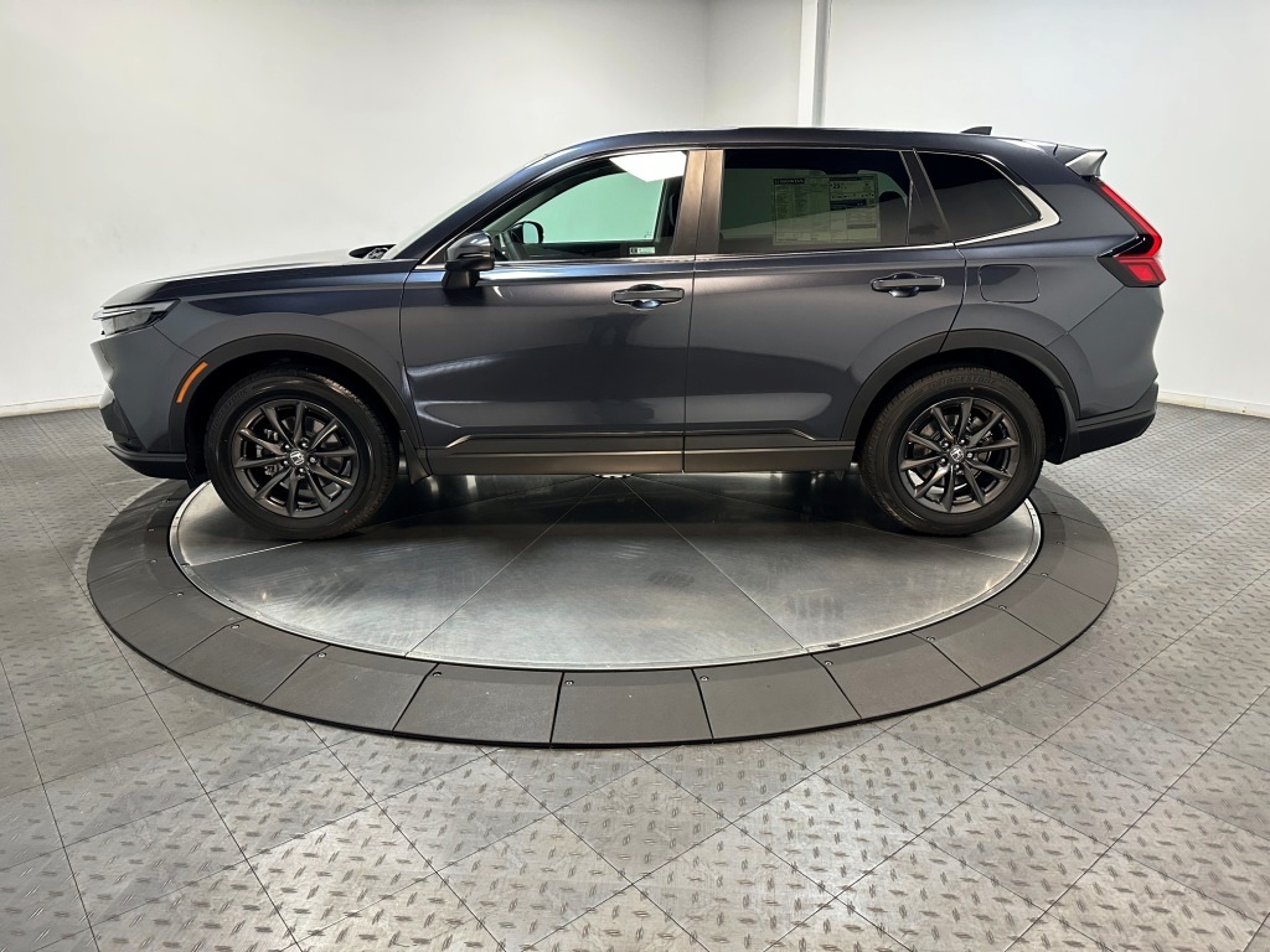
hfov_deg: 71.6
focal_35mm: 24
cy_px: 476
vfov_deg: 56.8
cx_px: 635
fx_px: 881
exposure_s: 1/60
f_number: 1.78
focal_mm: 6.86
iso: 500
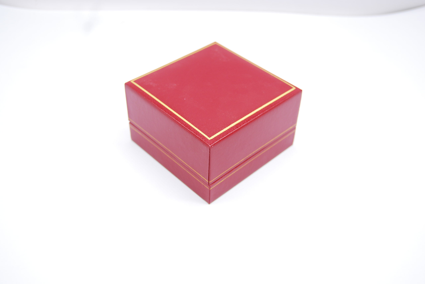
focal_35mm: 39
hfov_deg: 49.5
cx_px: 212
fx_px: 461
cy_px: 142
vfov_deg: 34.3
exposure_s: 1/80
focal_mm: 26
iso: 200
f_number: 4.5
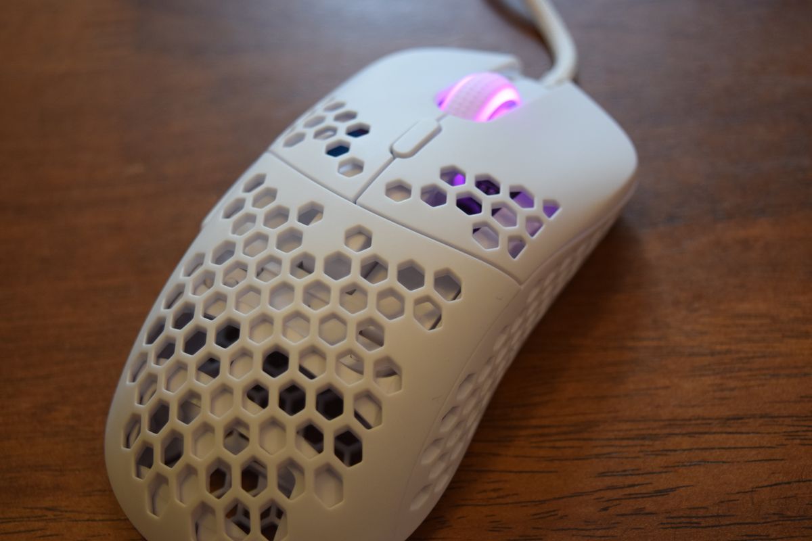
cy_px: 270
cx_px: 406
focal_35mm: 60
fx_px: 1353
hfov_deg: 33.4
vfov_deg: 22.6
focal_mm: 40
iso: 720
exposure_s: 1/60
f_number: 4.8
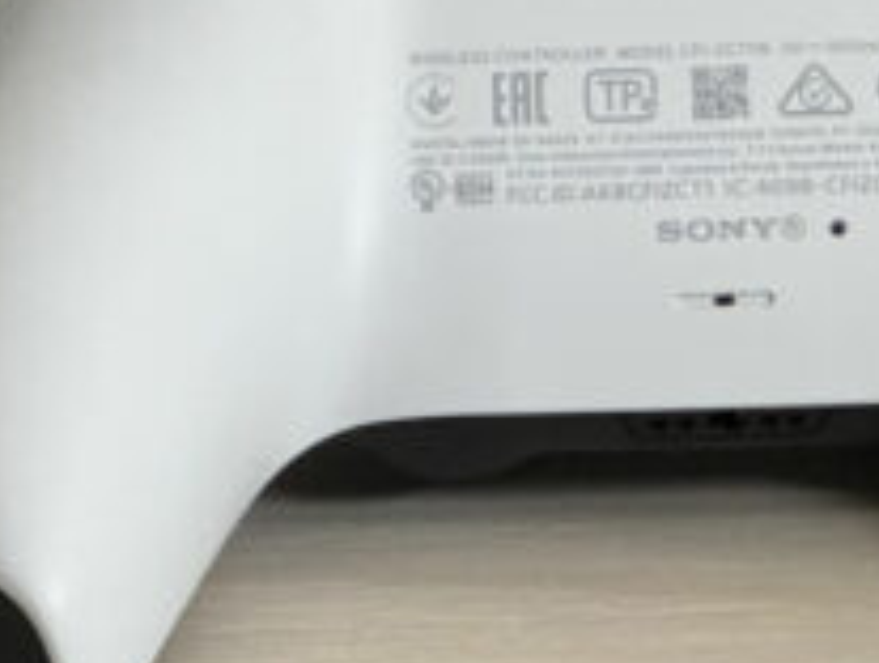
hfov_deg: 6.9
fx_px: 7275
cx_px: 701
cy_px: -157
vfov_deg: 5.2
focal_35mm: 286
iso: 640
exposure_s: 1/53
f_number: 2.8
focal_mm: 9
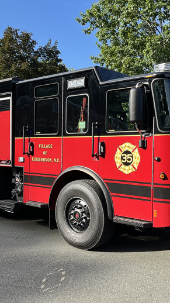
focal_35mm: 41
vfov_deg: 49.4
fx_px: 329
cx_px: 100
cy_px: 153
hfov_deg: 28.9
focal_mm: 5.1
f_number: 1.6
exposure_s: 1/1075
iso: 50
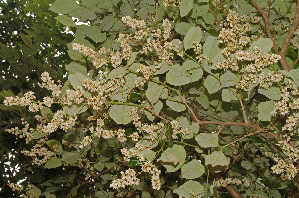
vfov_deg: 17.4
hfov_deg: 26.0
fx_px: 647
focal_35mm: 78
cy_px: 99
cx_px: 150
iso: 640
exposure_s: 1/160
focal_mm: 52
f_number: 16
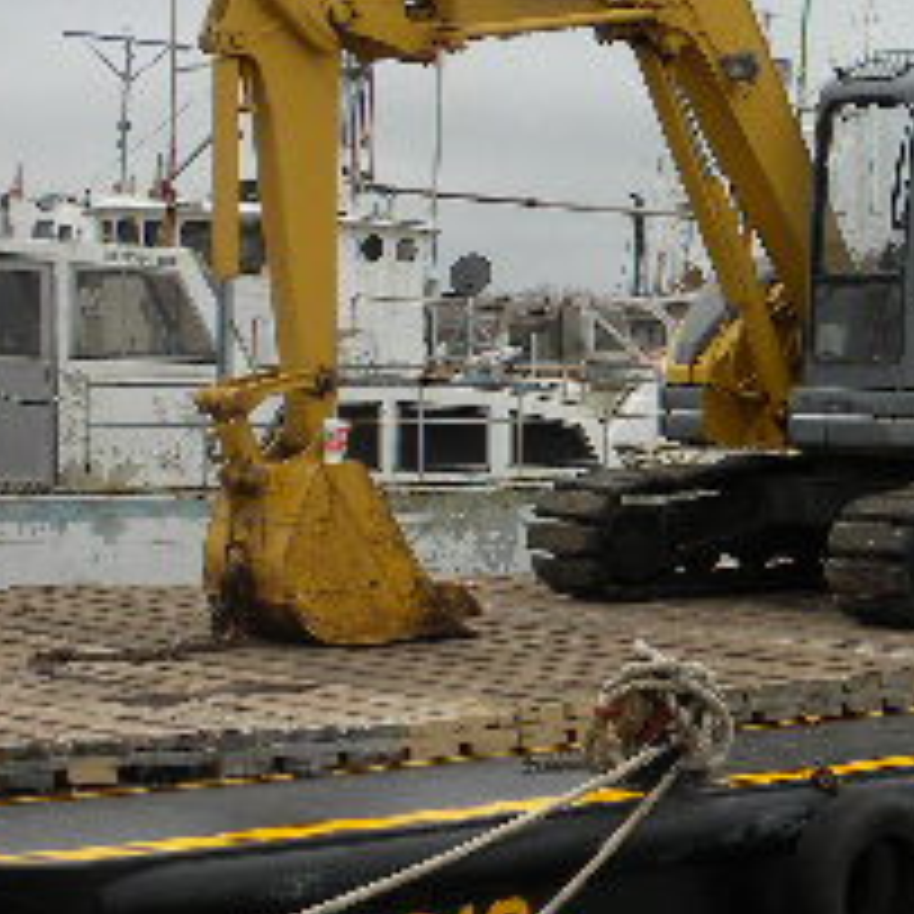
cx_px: 1090
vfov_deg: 16.9
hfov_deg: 16.2
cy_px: 428
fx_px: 3077
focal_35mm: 103
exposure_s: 1/355
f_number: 3.5
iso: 64
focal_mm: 6.6
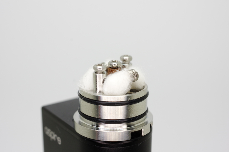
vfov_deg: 25.9
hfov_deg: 38.2
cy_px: 76
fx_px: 330
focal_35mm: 52
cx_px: 114
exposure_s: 1/100
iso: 400
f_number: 8
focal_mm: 35
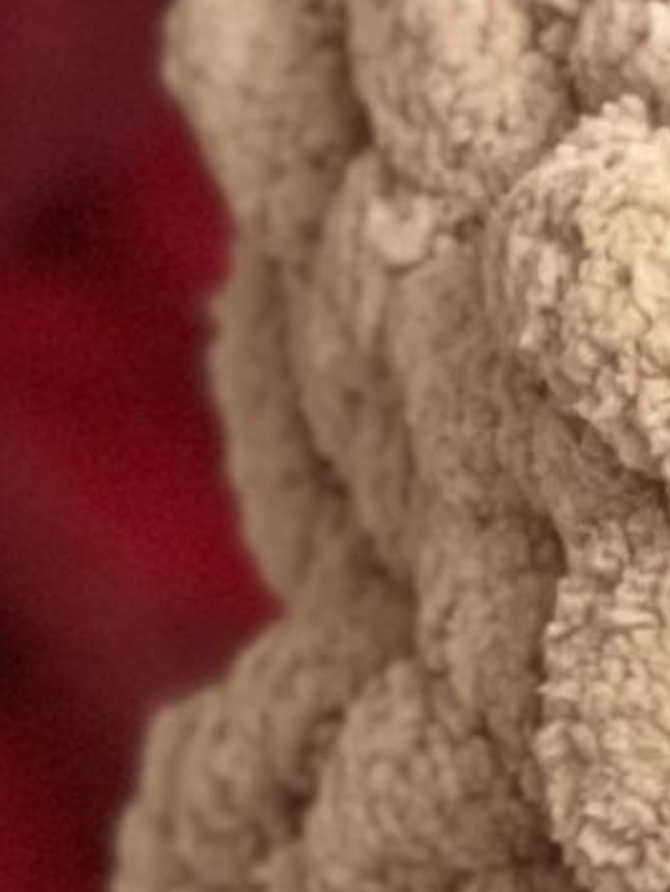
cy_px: 1989
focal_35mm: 464
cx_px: 2238
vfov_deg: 4.2
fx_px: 11967
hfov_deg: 3.1
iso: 200
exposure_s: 1/121
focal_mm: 7.5
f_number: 2.2
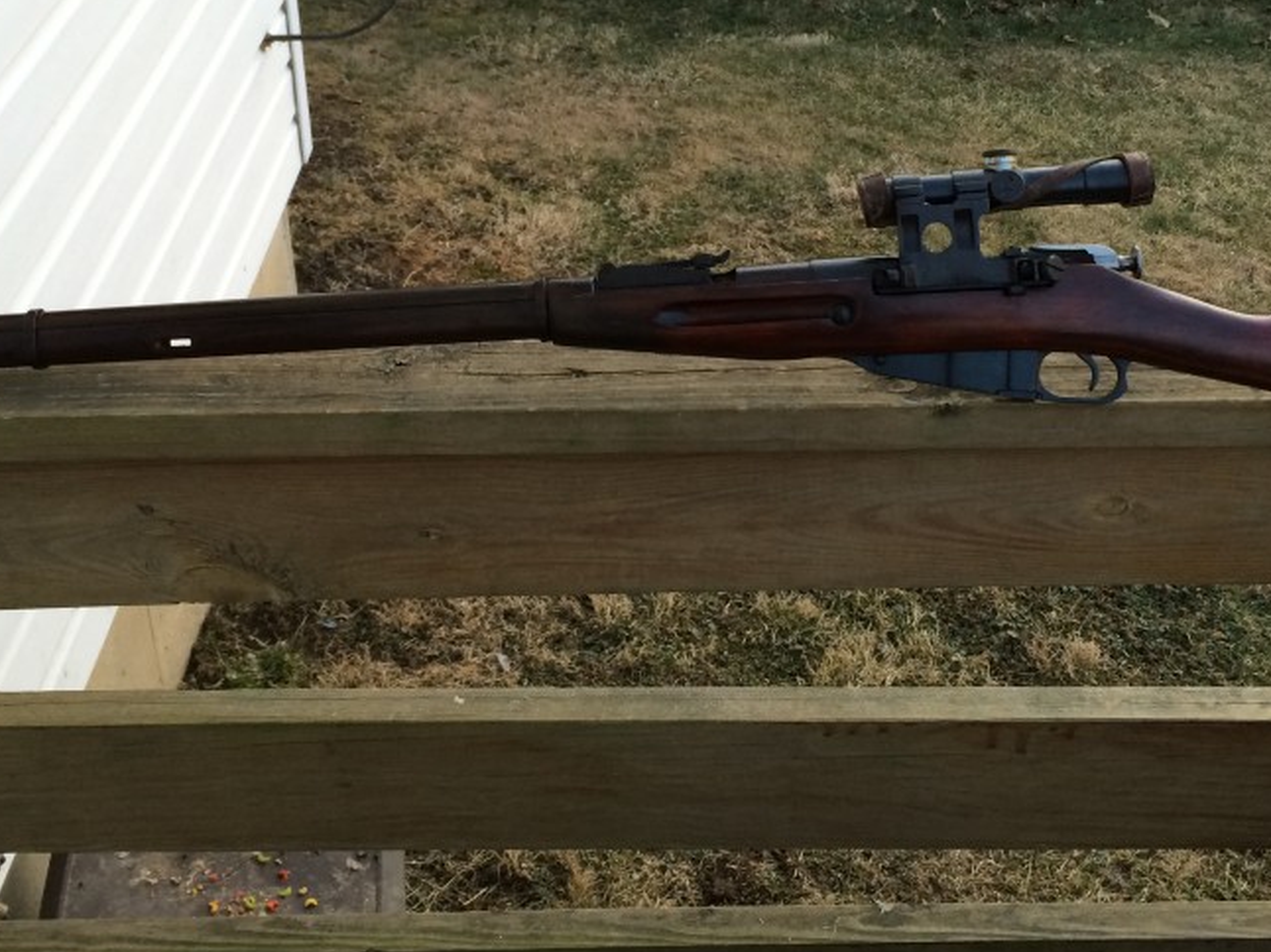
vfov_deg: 31.1
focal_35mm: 46
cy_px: 271
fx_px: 1688
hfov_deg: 41.2
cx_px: 696
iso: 40
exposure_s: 1/40
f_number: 2.2
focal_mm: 4.15
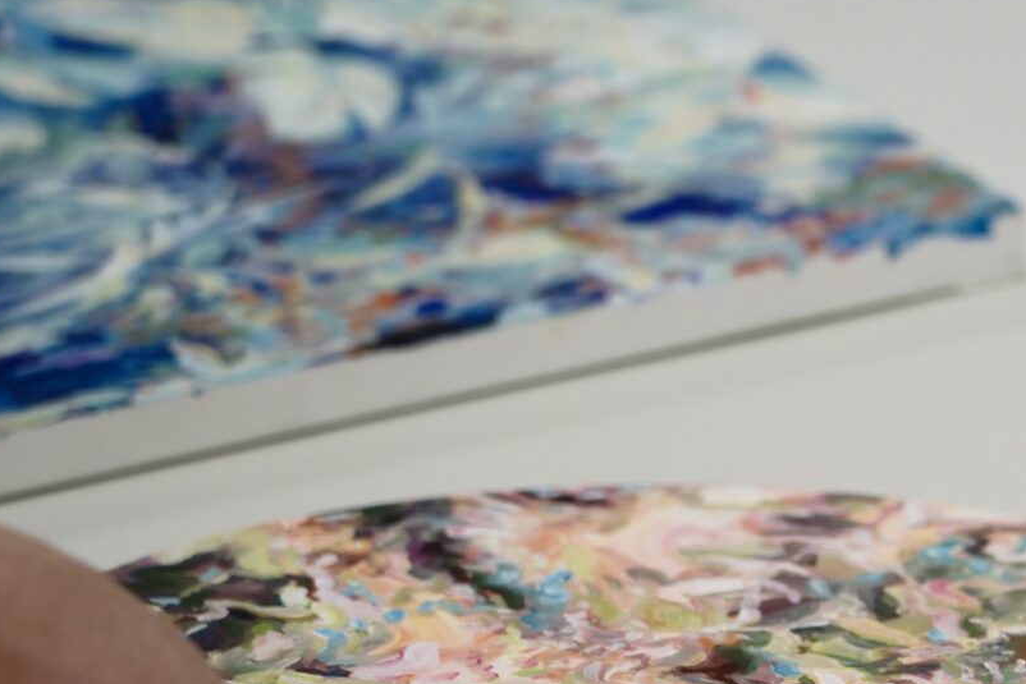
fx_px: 7639
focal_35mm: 268
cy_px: 711
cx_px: 1091
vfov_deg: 5.1
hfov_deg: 7.6
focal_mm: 105
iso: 640
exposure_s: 1/125
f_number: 4
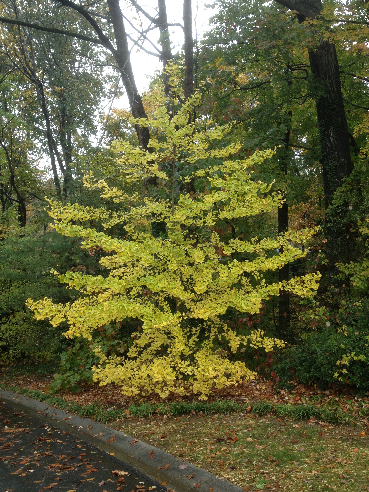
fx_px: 497
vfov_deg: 52.6
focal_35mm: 35
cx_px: 184
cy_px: 246
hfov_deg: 40.7
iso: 50
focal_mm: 4.28
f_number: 2.4
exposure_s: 1/120
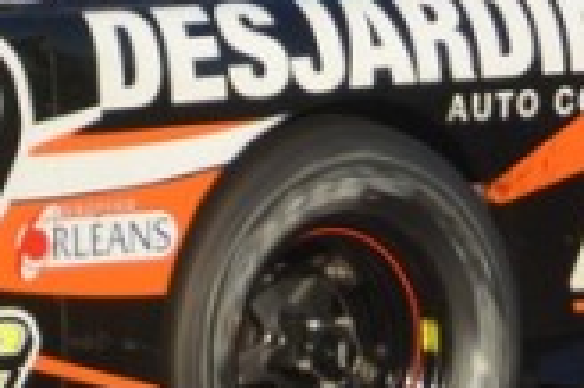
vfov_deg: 0.9
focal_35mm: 1590
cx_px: -85
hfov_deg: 1.3
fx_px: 25767
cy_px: -68
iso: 800
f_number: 10
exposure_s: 1/1000
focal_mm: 170
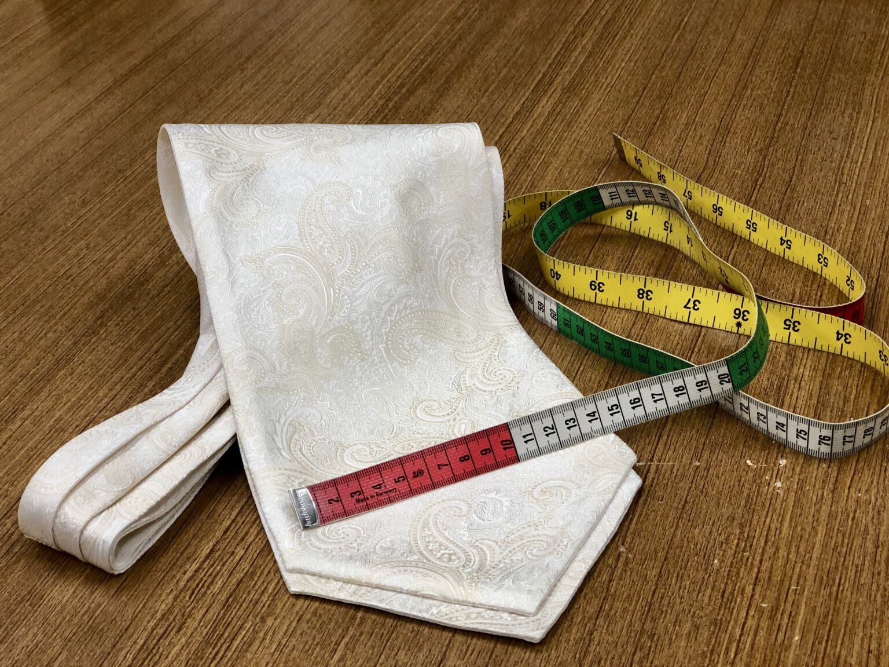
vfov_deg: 25.7
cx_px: 444
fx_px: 1464
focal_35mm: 57
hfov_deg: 33.8
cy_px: 334
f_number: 2.8
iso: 40
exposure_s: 1/33
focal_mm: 6.6
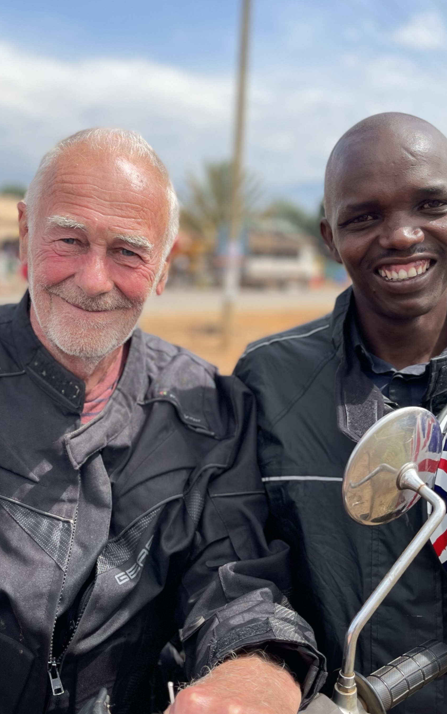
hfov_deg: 31.2
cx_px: 215
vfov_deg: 48.2
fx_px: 799
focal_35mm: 41
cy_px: 361
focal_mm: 5.1
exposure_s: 1/3086
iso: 50
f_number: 1.6
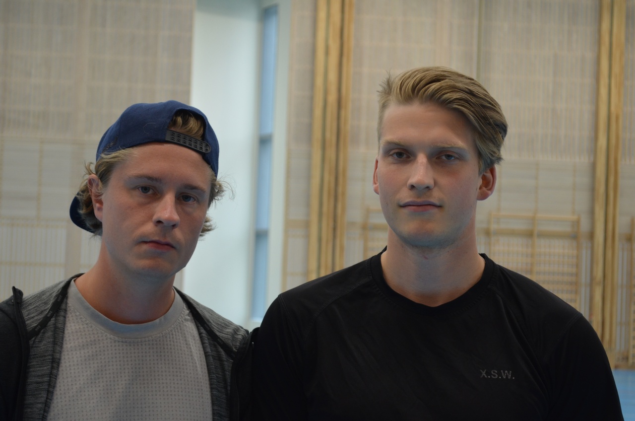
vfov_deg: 18.1
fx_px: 1320
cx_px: 318
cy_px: 210
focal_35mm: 75
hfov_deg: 27.0
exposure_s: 1/50
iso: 800
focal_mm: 50
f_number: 5.6
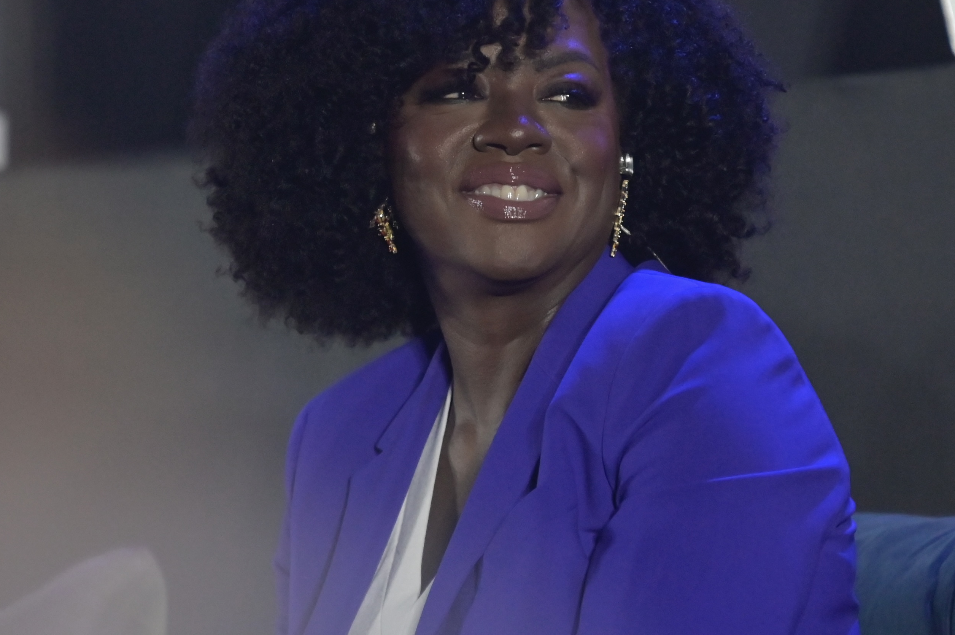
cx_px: 475
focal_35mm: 326
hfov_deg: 6.3
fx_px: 8643
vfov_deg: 4.2
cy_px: 220
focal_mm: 200
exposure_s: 1/640
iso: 2500
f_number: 3.2
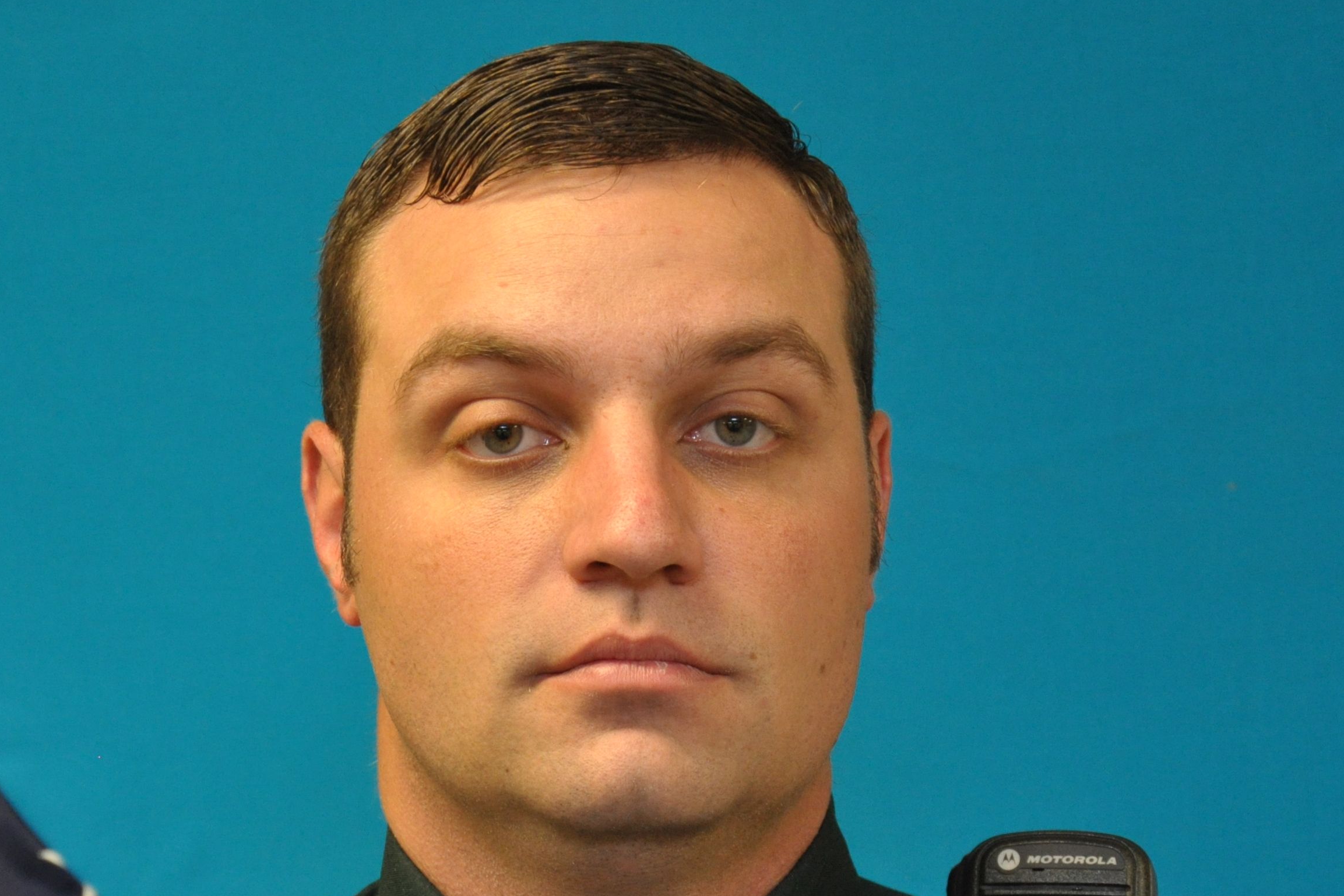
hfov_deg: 9.8
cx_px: 603
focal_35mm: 209
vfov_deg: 6.6
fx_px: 7800
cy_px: 696
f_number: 5.3
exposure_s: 1/30
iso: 800
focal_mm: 75
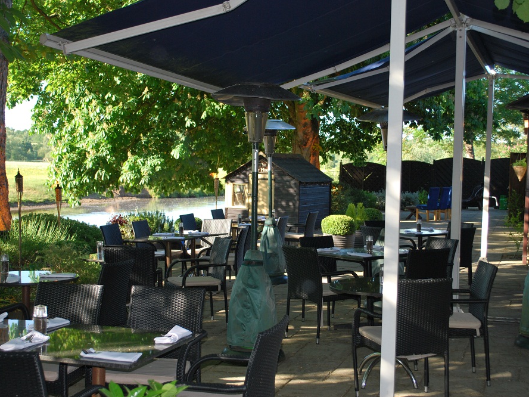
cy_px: 199
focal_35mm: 52
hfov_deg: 36.8
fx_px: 795
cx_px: 272
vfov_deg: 28.0
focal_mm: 32
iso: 160
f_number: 5
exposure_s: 1/125
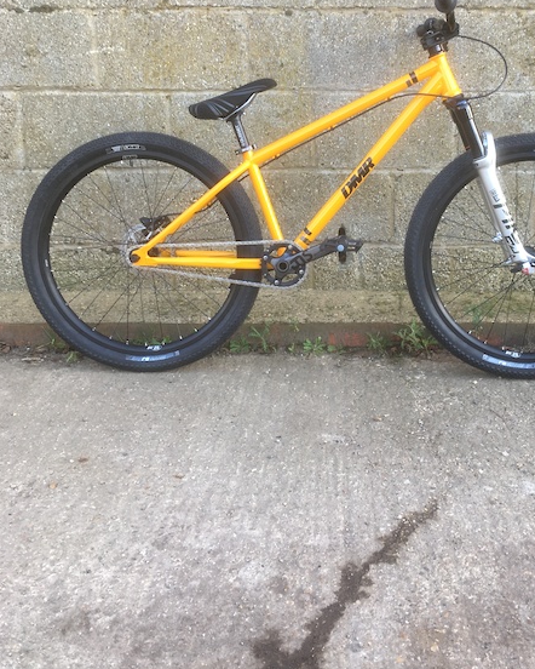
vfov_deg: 44.3
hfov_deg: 36.3
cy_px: 236
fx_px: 811
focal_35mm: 41
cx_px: 338
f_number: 2.2
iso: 25
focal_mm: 4.15
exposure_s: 1/50
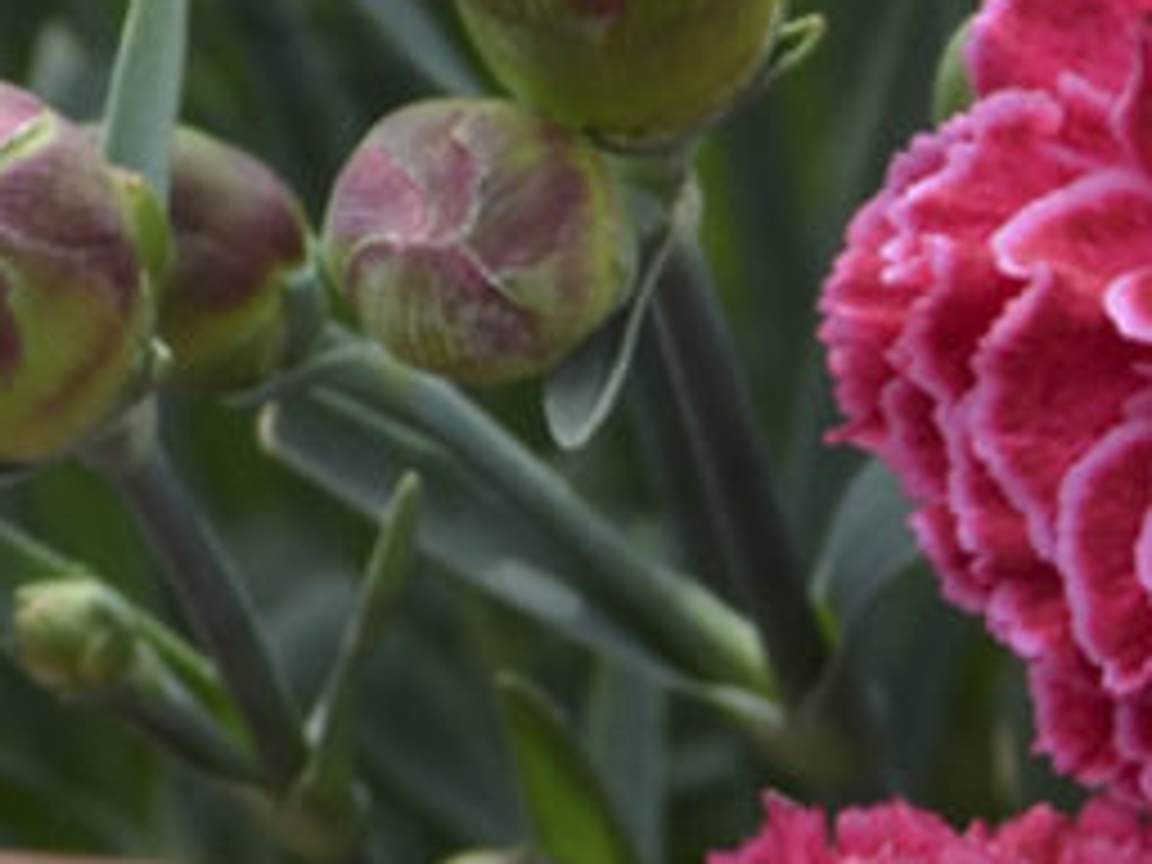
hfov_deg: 8.7
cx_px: 2066
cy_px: 970
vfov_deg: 6.7
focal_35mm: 219
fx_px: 7288
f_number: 8
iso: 200
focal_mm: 38
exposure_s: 1/250
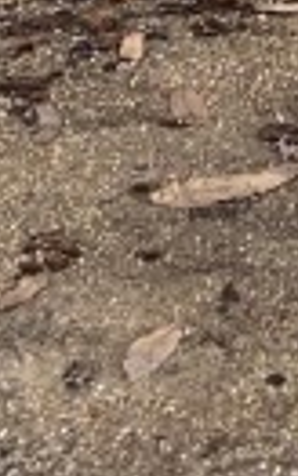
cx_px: 574
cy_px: -541
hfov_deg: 5.1
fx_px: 3271
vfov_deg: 7.9
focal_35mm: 252
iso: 50
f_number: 1.5
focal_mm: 5.7
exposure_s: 1/575
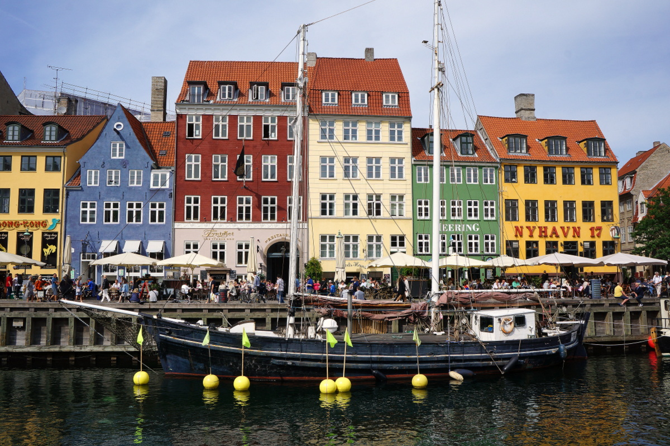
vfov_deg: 43.5
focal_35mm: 30
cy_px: 223
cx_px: 335
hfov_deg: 62.0
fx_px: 558
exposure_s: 1/160
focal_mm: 20
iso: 100
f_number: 13
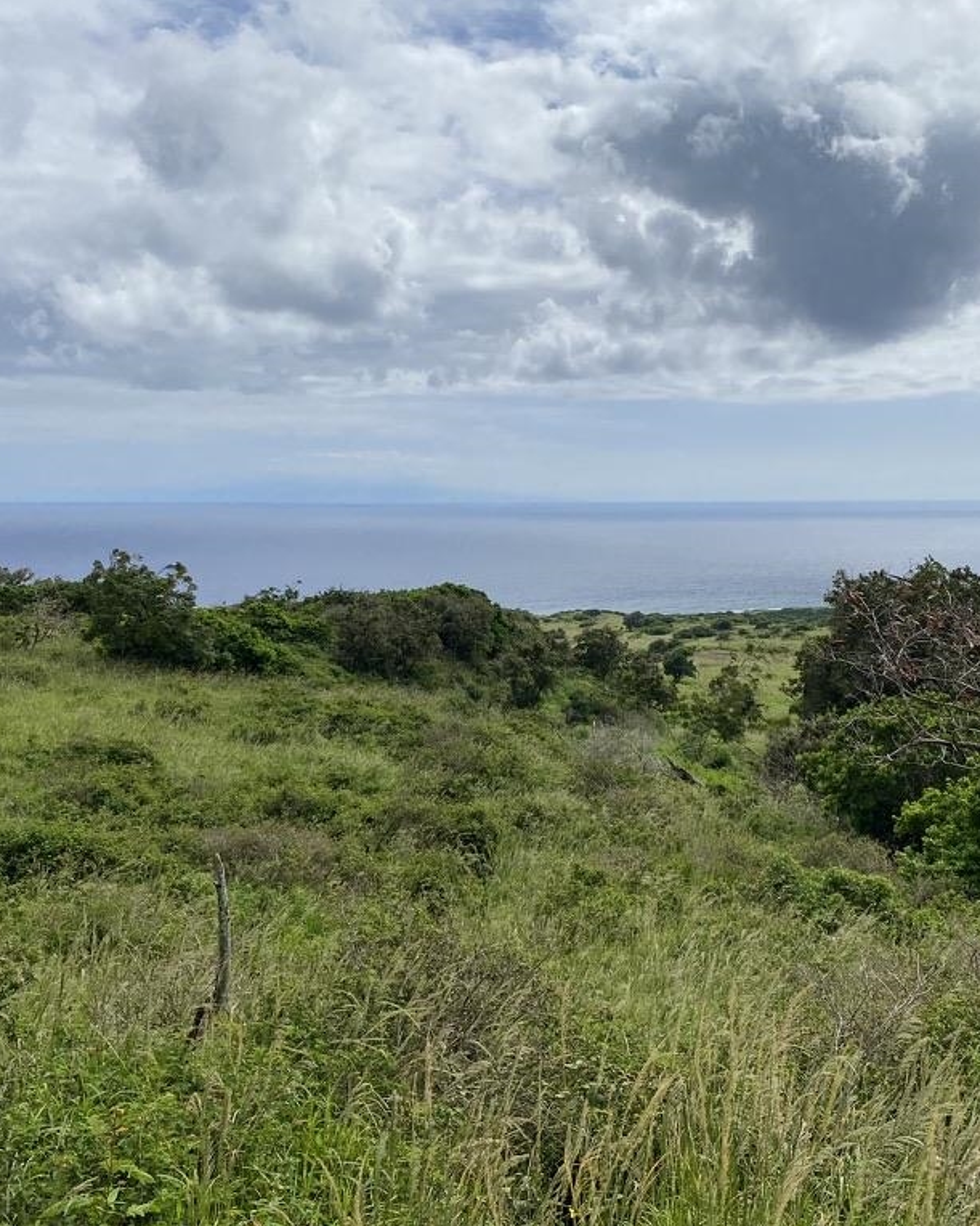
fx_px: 1233
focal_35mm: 34
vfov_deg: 52.8
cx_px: 589
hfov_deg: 43.1
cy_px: 611
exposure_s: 1/7194
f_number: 1.8
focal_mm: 4.25
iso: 32
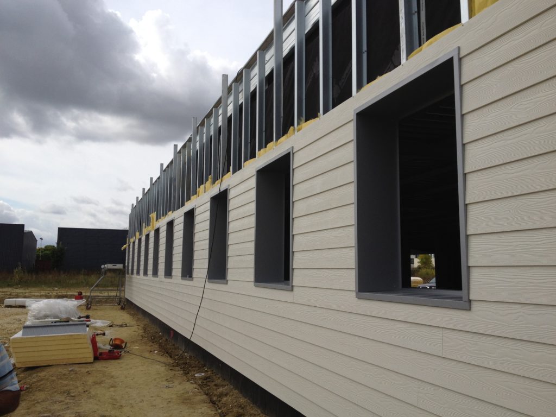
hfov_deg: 52.6
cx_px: 278
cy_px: 208
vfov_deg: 40.7
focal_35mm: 35
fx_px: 562
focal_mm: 4.28
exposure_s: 1/2513
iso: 64
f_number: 2.4
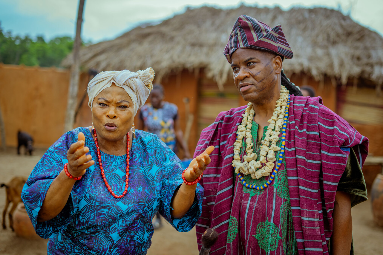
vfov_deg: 27.0
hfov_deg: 39.6
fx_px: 532
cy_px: 128
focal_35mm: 50
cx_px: 192
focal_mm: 50
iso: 100
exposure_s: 1/640
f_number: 2.2
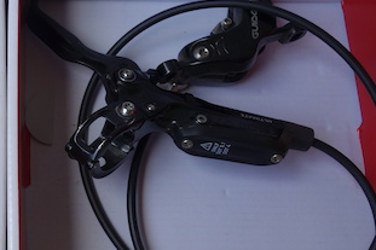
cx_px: 7
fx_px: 752
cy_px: 92
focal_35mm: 72
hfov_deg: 26.7
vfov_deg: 18.9
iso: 125
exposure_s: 1/100
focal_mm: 10.4
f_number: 4
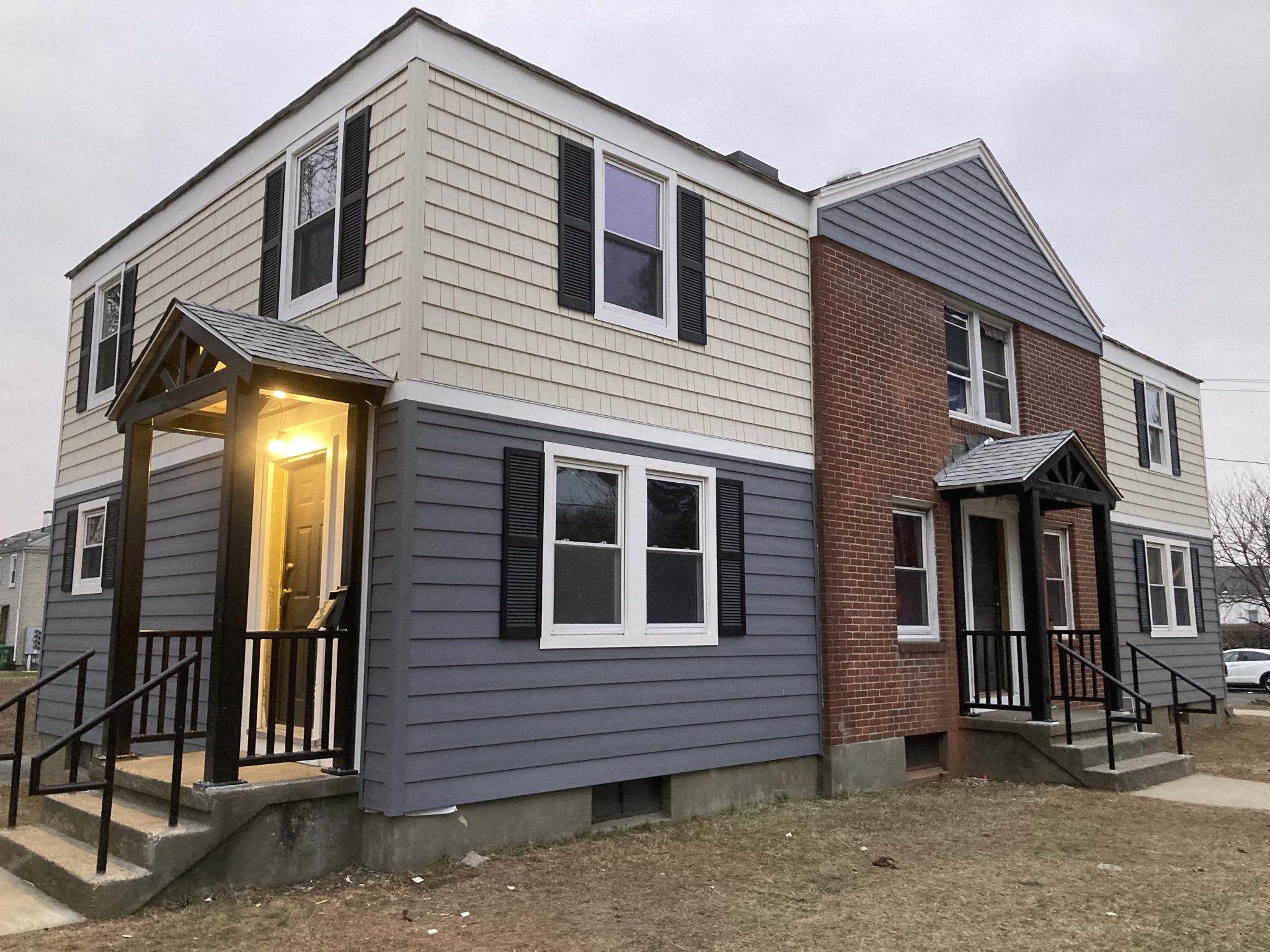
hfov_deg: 63.4
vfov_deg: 49.7
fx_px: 1027
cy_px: 476
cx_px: 635
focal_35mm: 28
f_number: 1.8
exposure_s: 1/40
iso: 320
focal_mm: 3.99
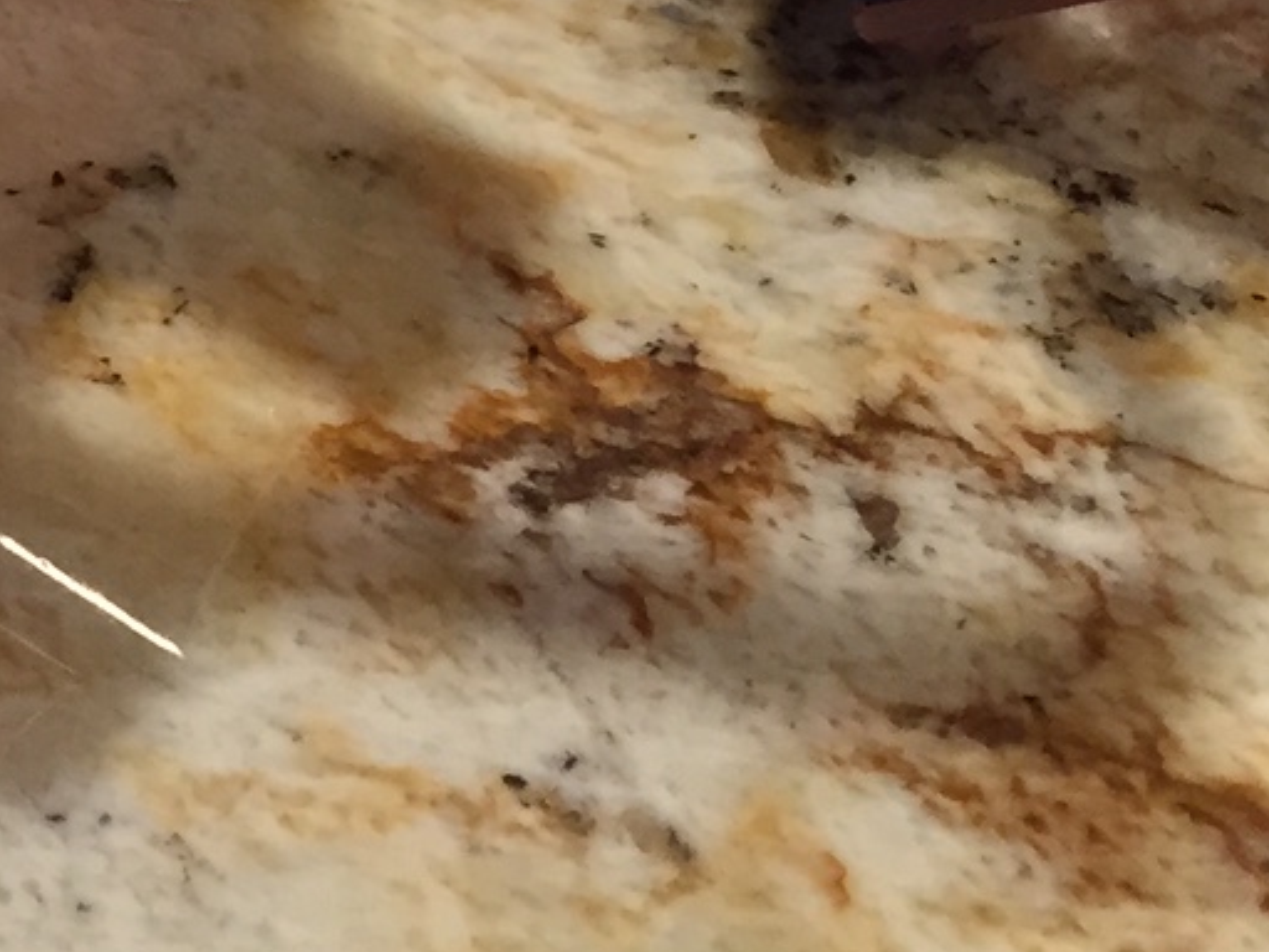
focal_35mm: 116
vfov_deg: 12.3
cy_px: -382
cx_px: -1175
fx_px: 4252
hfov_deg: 14.4
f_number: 2.2
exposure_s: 1/30
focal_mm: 4.15
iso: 125
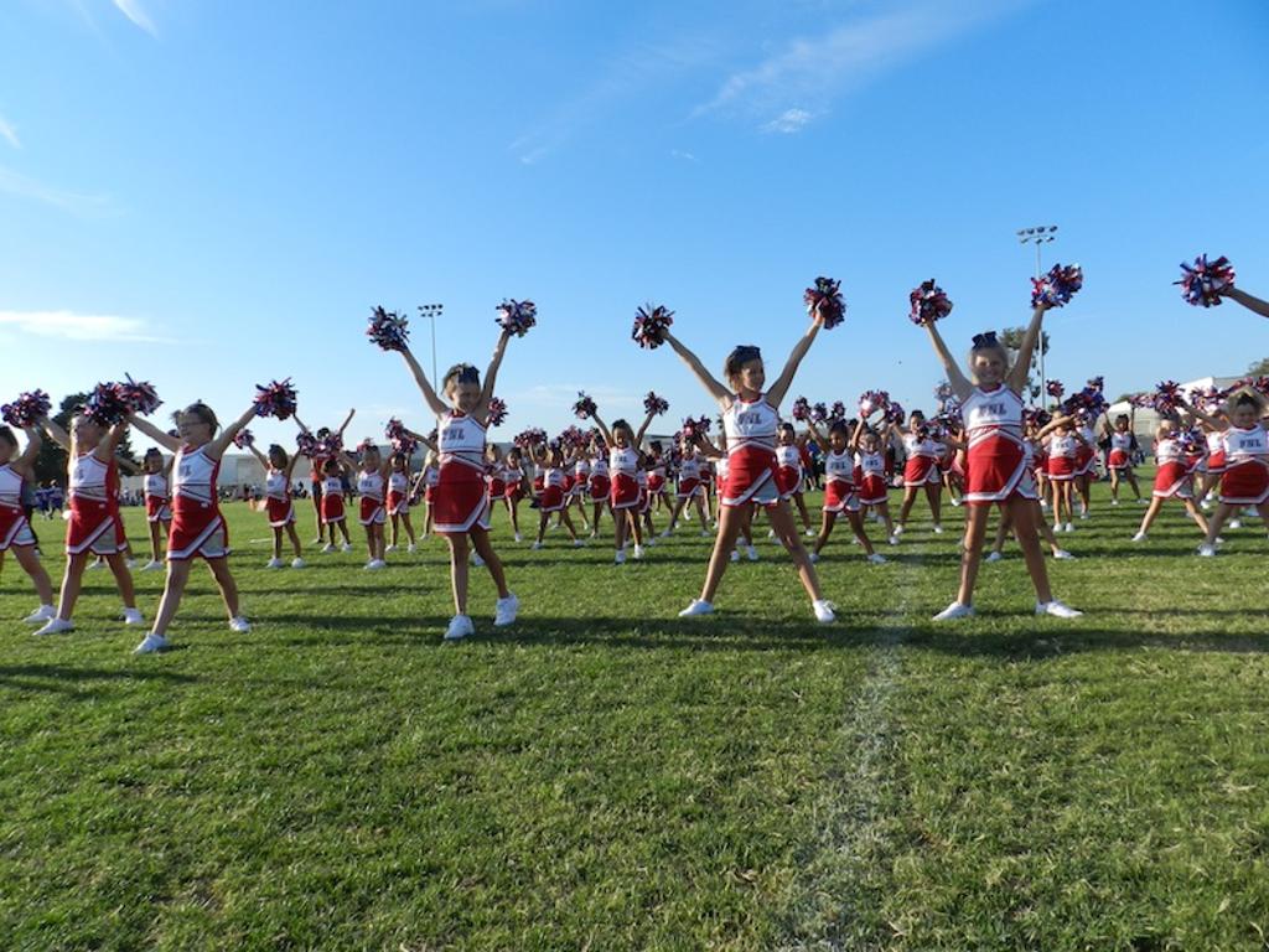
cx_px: 634
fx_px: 843
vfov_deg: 58.9
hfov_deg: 73.9
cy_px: 476
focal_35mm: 23
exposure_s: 1/800
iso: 160
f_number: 4
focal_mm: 4
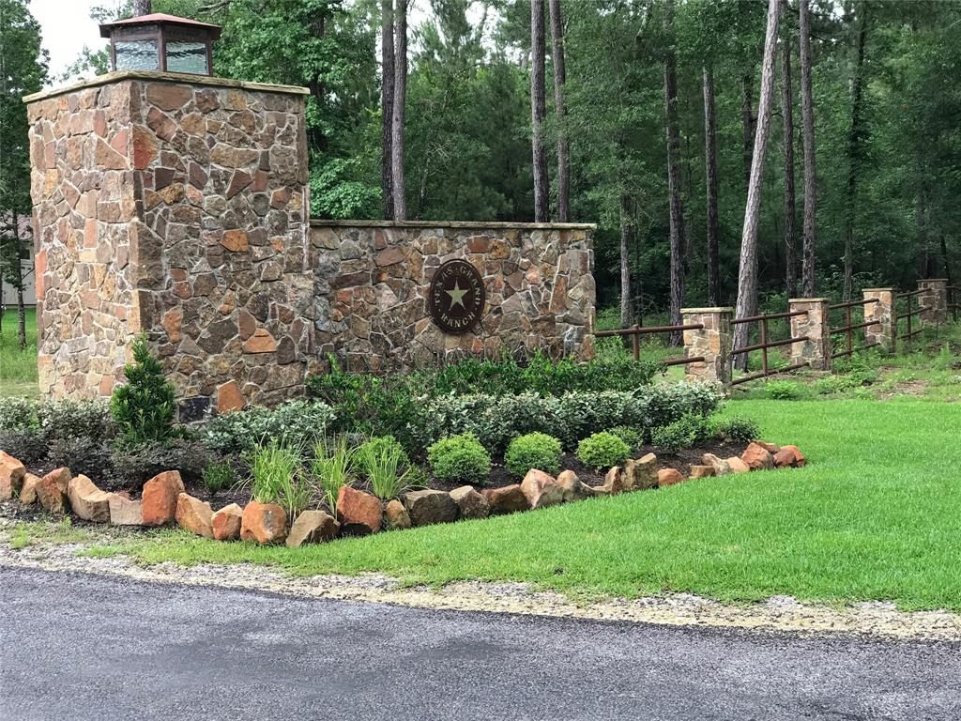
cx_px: 480
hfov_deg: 33.8
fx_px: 1582
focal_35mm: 57
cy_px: 360
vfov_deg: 25.7
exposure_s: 1/120
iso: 32
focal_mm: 6.6
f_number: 2.8
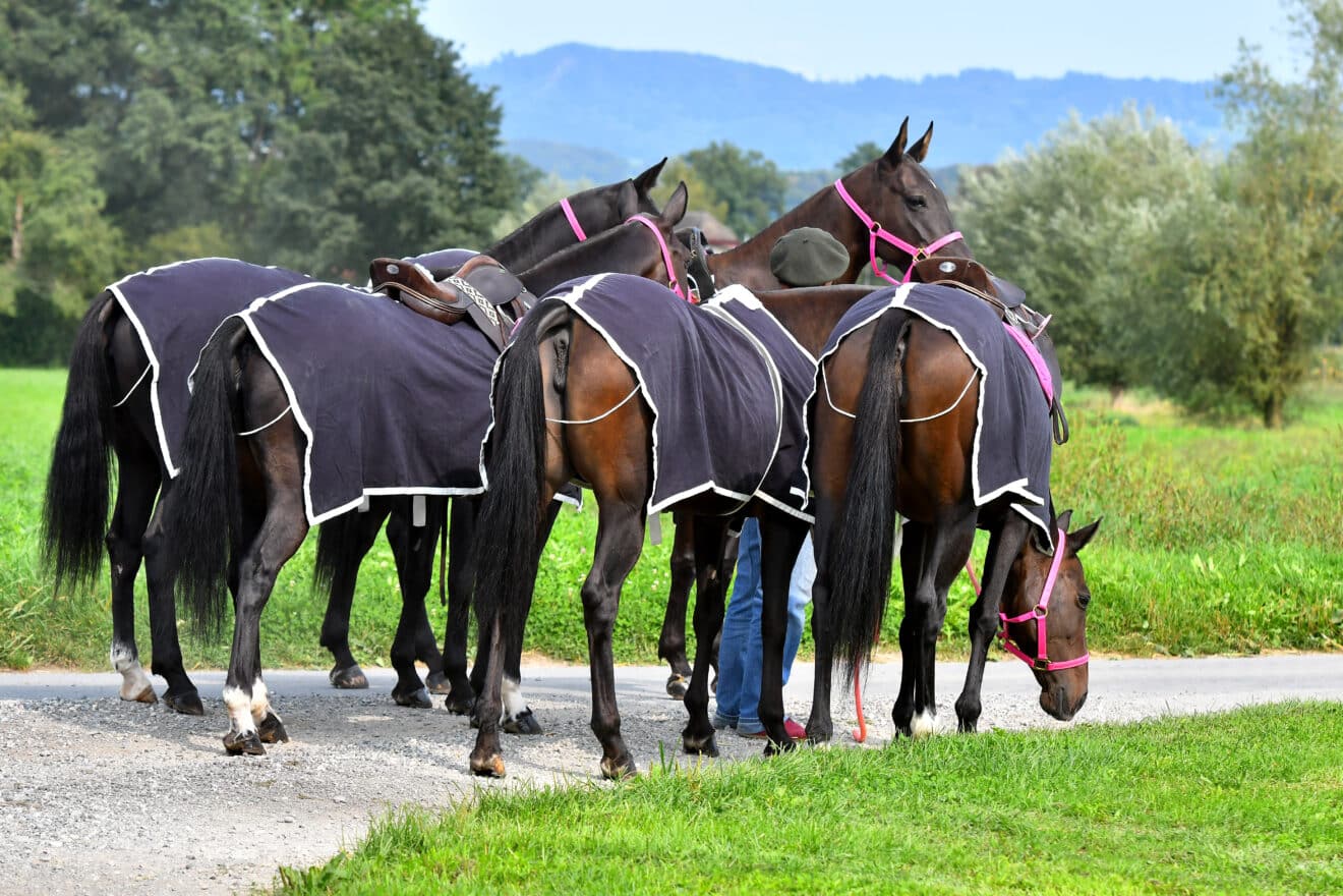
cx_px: 672
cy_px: 448
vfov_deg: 8.7
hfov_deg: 13.0
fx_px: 5875
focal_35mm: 158
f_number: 5.6
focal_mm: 105
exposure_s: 1/1000
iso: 400
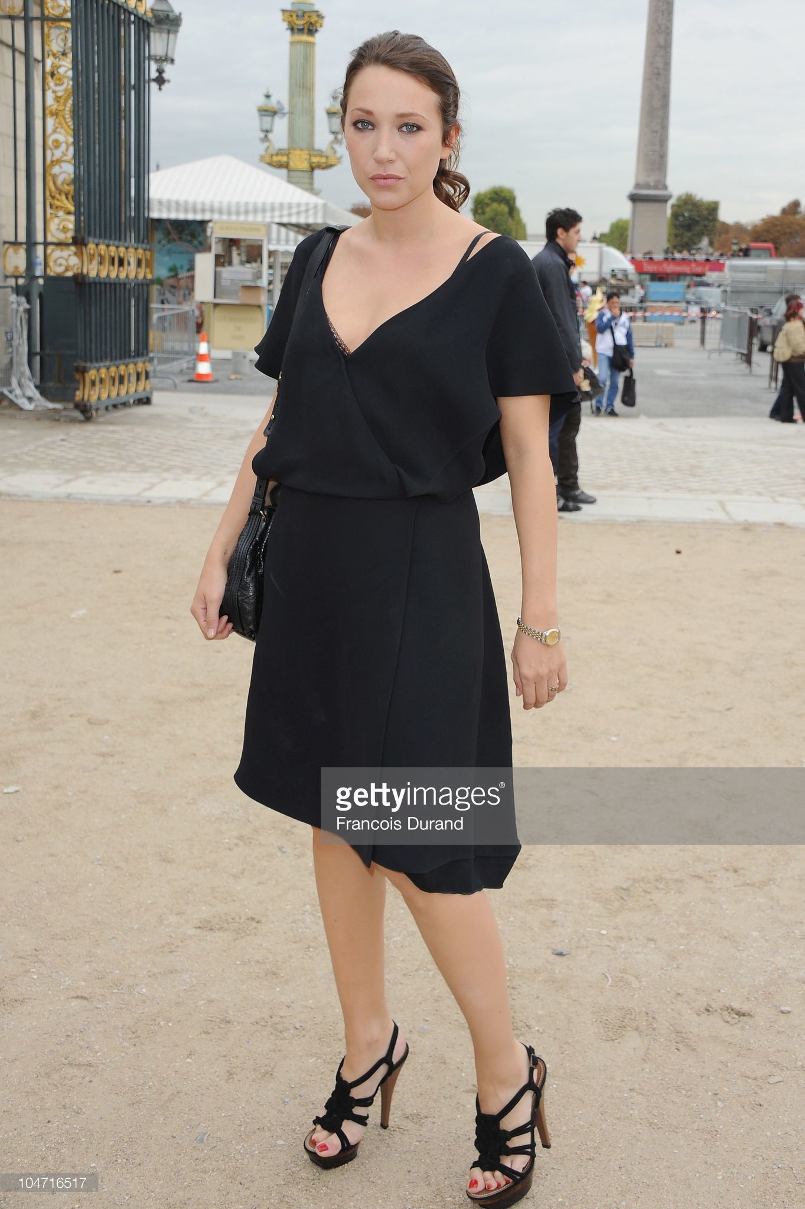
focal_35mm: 40
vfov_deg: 48.5
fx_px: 1343
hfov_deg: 33.4
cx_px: 402
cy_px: 604
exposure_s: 1/250
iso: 500
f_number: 7.1
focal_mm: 40
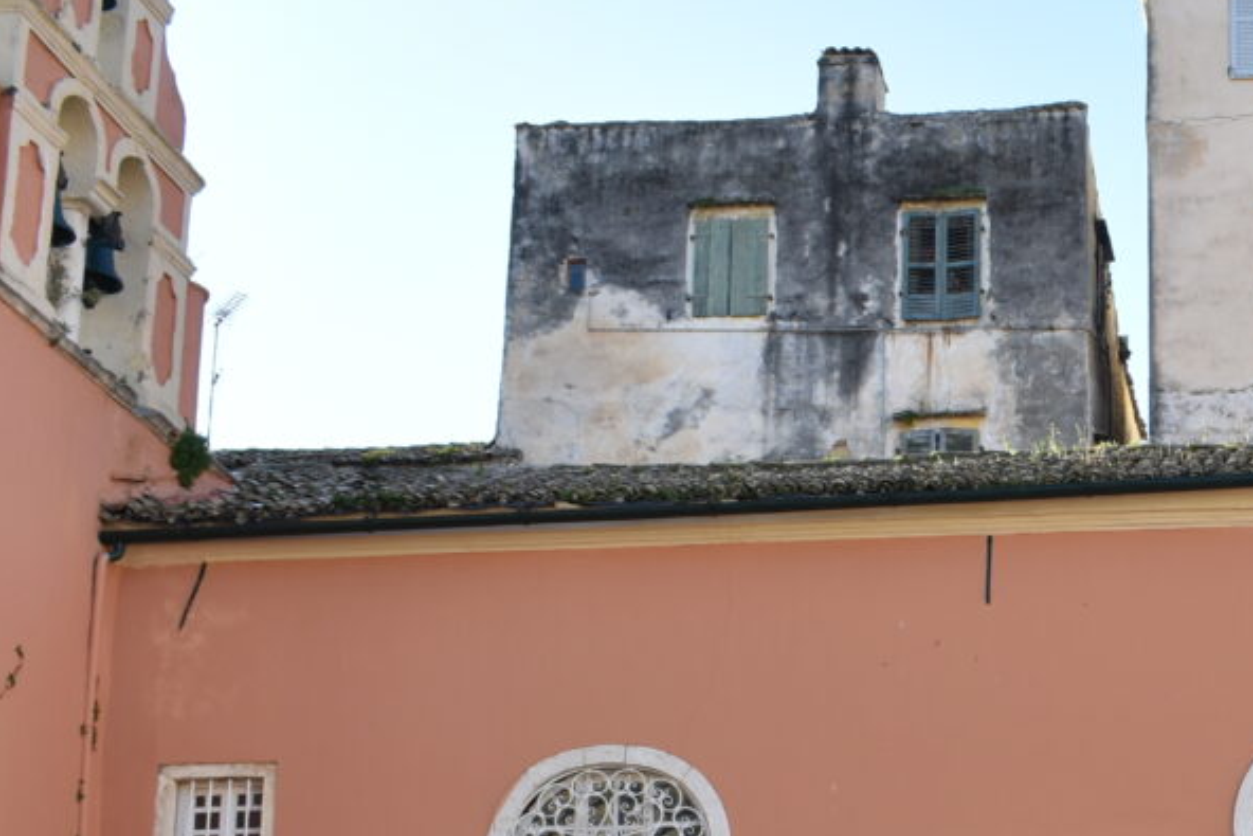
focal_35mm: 70
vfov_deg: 18.9
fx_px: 2437
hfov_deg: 27.2
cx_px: 1249
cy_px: 840
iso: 200
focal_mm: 18
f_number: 6.3
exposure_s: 1/250
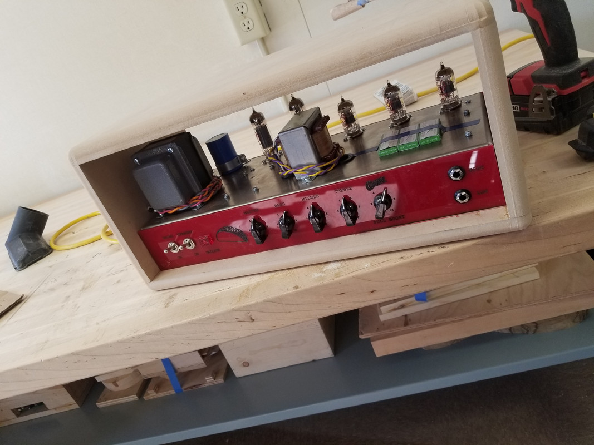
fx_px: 446
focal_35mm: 26
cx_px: 297
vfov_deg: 53.1
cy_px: 222
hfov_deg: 67.3
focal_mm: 4.25
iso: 100
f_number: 1.7
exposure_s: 1/120
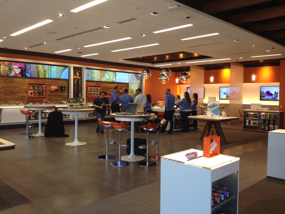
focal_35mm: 35
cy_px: 107
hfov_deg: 52.6
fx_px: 288
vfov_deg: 40.7
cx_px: 142
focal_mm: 4.28
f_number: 2.4
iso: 50
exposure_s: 1/40
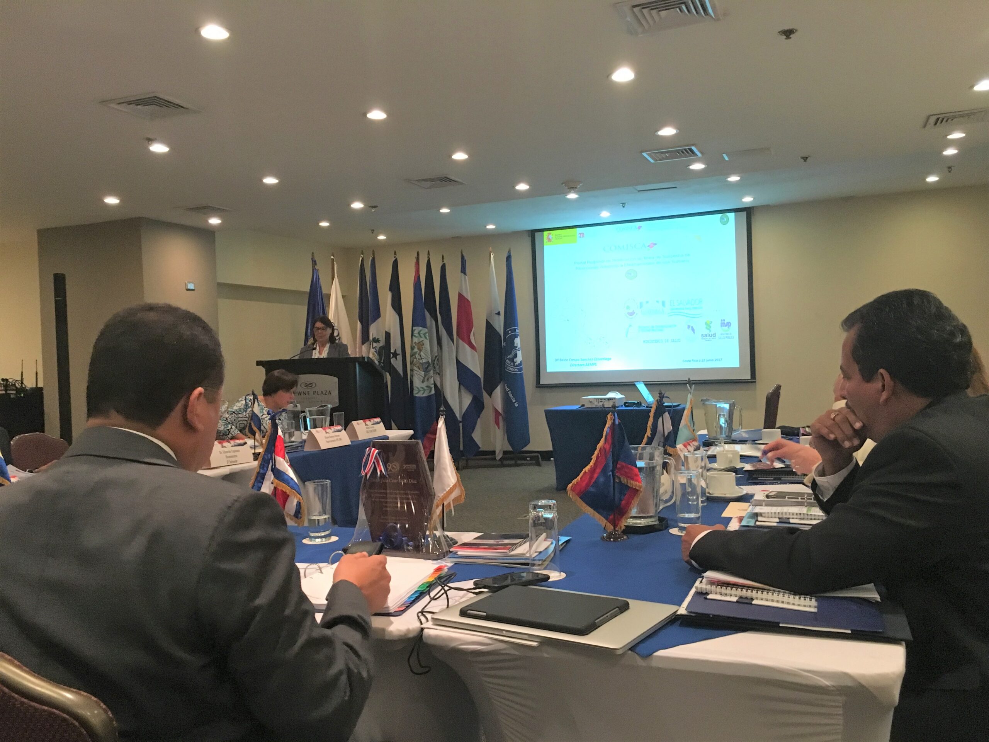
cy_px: 371
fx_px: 829
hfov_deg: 61.7
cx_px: 494
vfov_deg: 48.2
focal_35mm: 29
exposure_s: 1/30
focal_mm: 4.15
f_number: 2.2
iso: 200
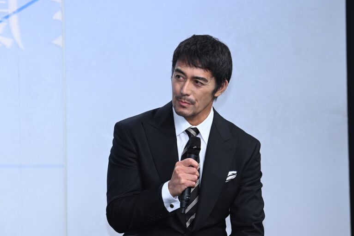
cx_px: 177
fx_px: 2296
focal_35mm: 234
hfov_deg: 8.8
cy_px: 118
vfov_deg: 5.9
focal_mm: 155
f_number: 5
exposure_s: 1/160
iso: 1250
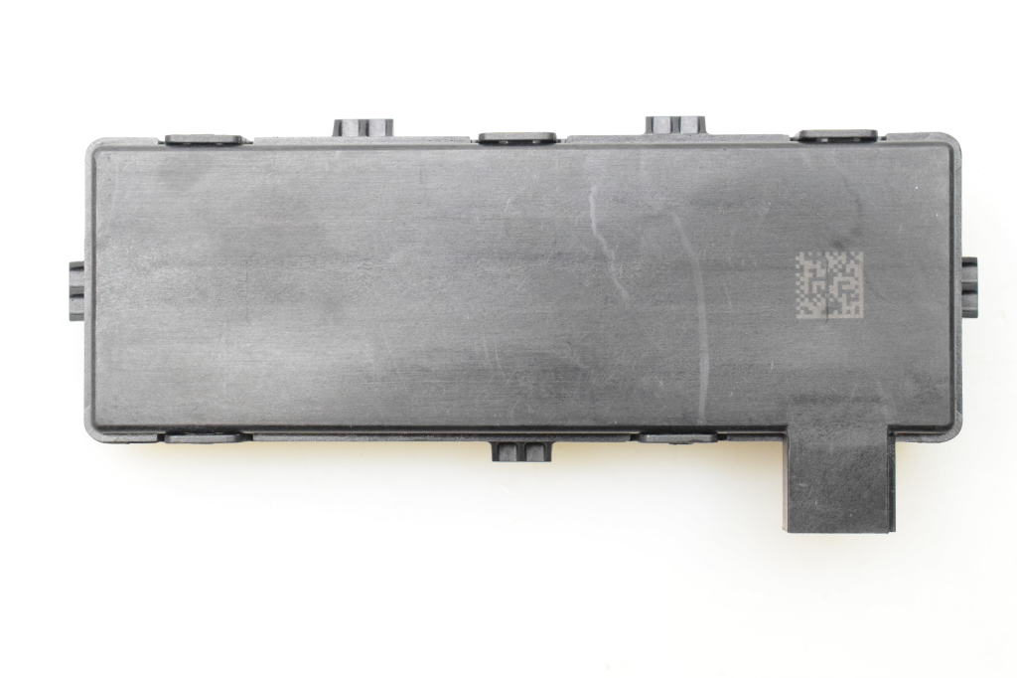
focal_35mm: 69
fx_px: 1949
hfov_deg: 29.3
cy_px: 339
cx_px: 508
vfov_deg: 19.7
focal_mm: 46
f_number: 9
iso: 6400
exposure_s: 1/320
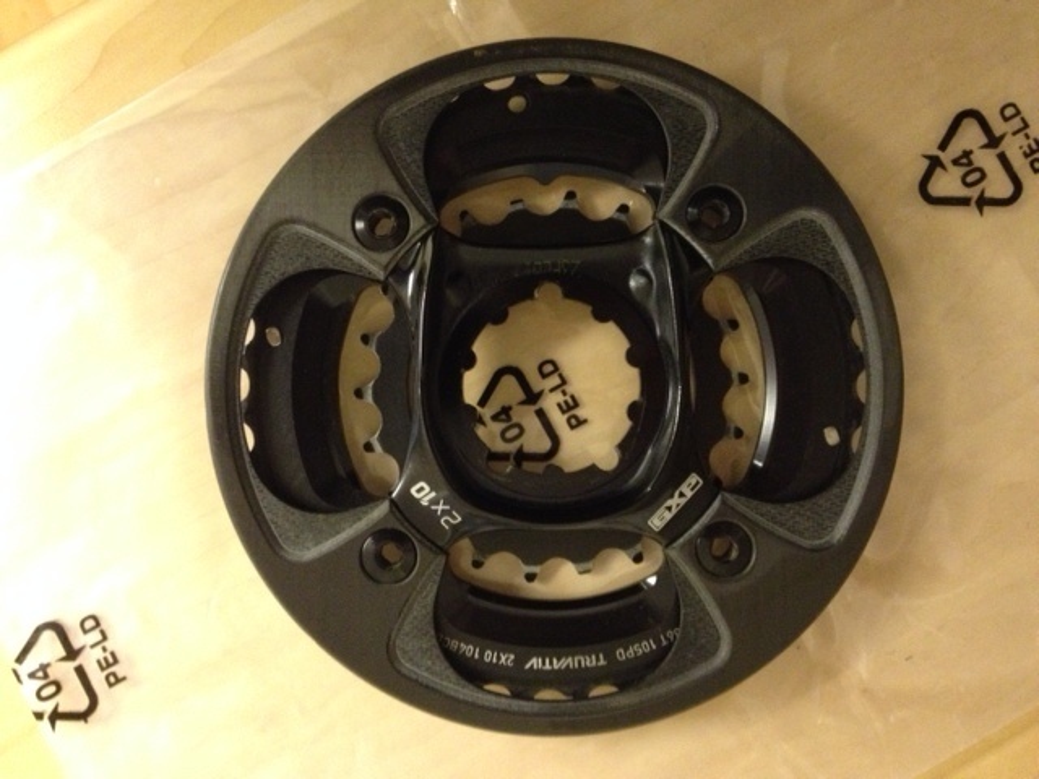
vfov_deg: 40.7
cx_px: 520
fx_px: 1051
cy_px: 390
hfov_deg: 52.6
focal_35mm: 35
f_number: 2.4
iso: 500
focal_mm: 4.28
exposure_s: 1/15
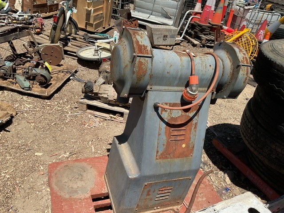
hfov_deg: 61.7
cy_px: 106
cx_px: 142
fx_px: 238
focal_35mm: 29
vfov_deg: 48.2
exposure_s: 1/1912
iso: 16
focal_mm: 3
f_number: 1.8
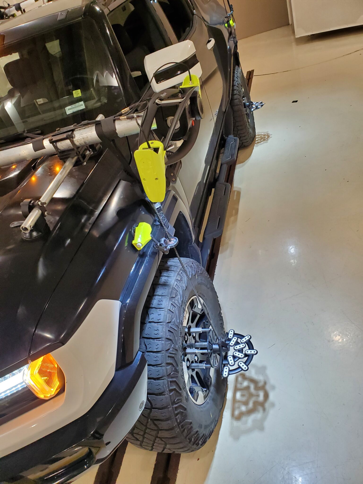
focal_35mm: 26
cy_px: 242
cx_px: 182
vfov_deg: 67.3
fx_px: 364
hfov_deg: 53.1
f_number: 2.4
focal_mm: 4.3
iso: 320
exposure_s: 1/113
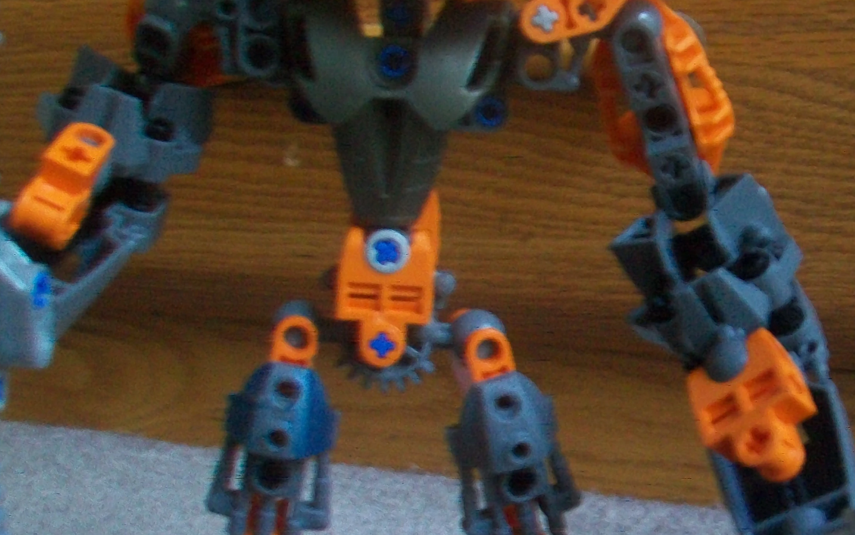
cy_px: 345
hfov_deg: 35.7
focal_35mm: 57
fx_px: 1328
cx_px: 401
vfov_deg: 22.7
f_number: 2.7
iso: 200
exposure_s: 1/8
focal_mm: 6
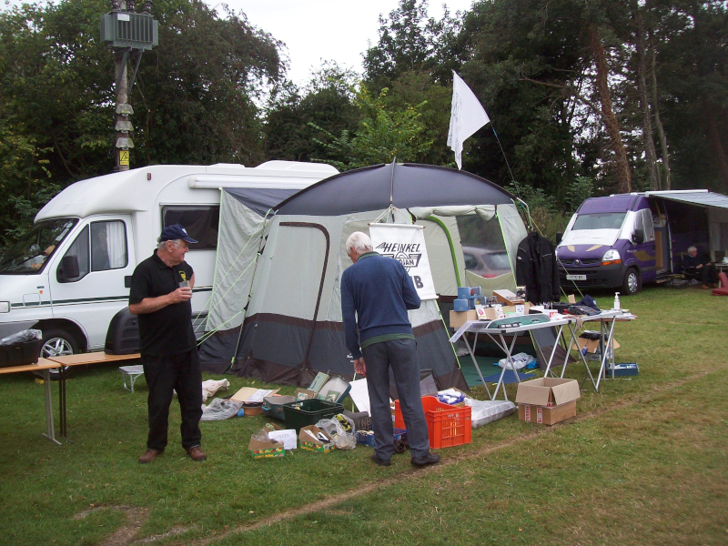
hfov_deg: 51.4
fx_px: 757
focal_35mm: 36
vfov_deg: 39.7
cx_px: 364
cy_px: 273
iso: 80
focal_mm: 6
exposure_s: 1/307
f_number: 2.7
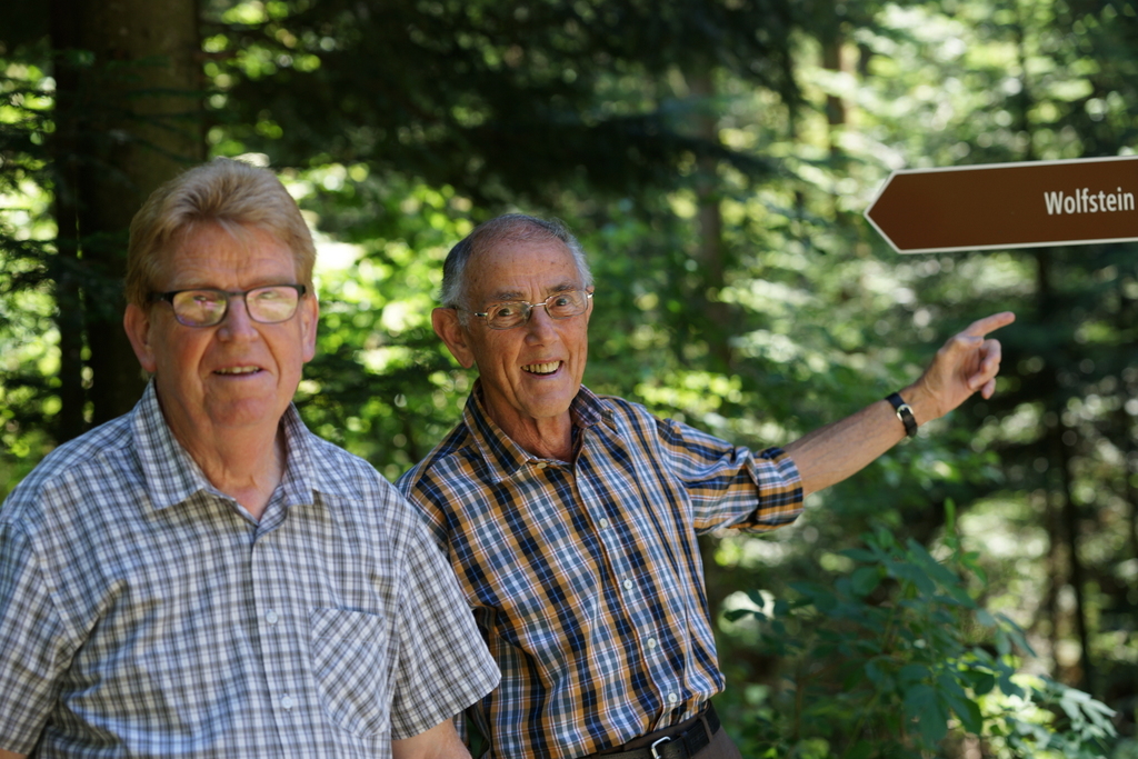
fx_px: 2371
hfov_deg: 27.0
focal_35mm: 75
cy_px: 380
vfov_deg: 18.2
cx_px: 569
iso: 160
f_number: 4
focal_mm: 75
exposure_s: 1/80
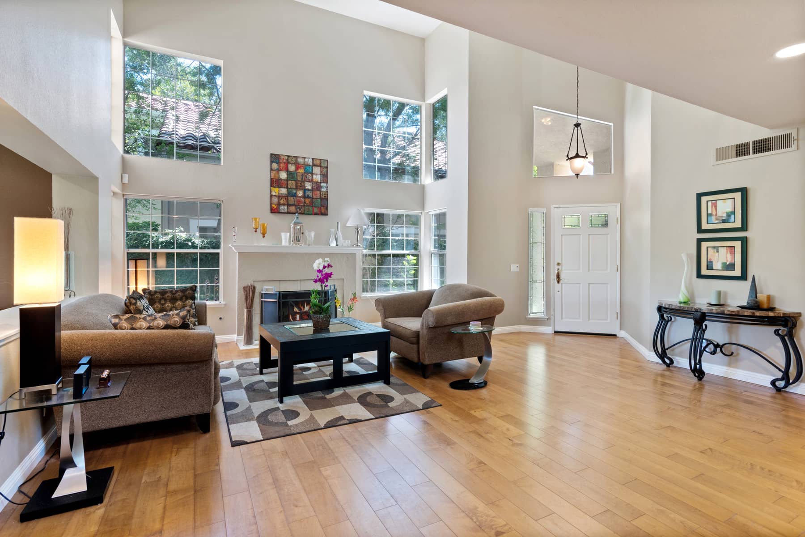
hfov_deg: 95.0
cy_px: 268
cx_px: 402
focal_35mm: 16
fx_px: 369
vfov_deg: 72.1
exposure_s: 1/2.5
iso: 200
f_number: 8
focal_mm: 11
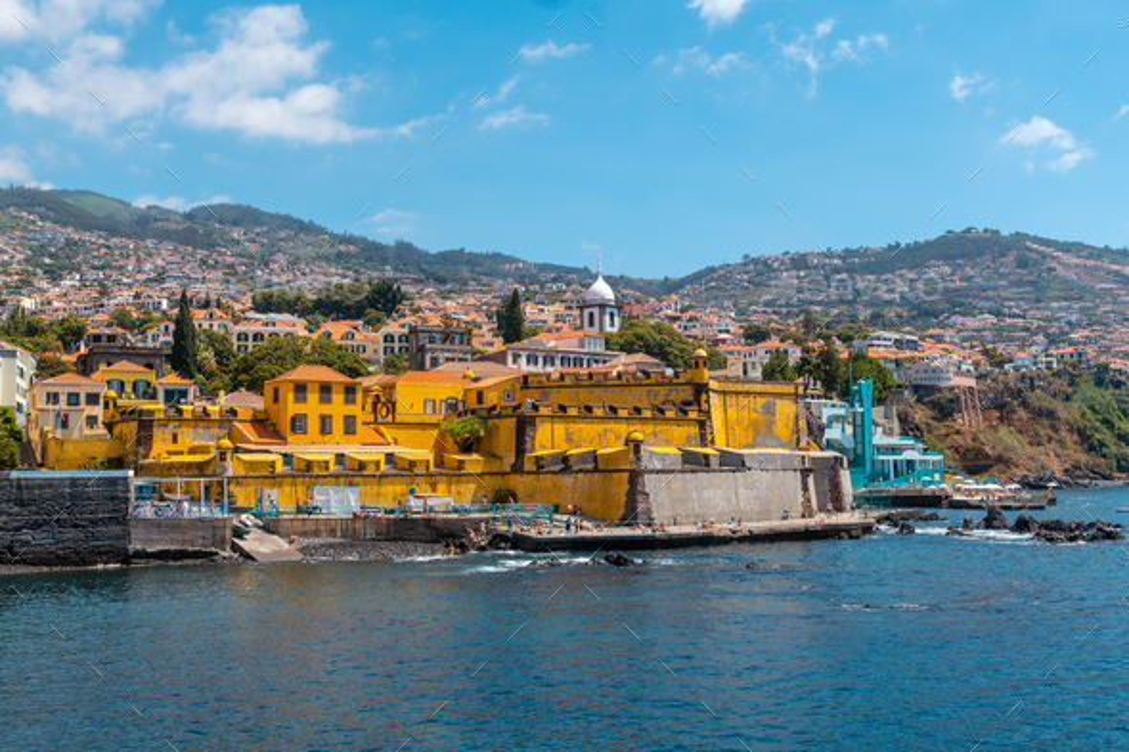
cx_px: 564
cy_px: 376
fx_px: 1270
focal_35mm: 40
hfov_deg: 47.9
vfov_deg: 33.0
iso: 100
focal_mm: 27
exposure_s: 1/320
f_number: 8
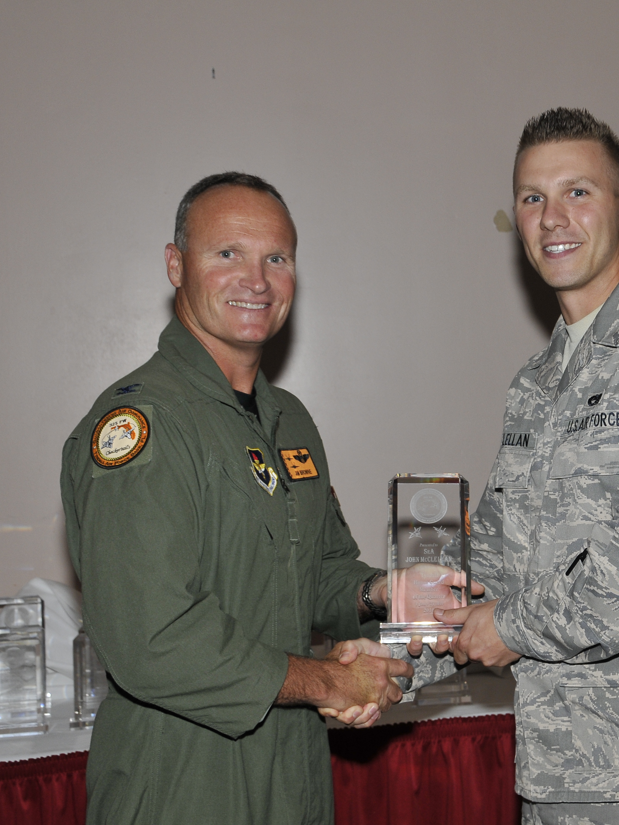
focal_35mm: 64
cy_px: 414
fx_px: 1520
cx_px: 581
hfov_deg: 22.4
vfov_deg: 30.4
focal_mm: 29
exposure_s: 1/160
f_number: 5.6
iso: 320
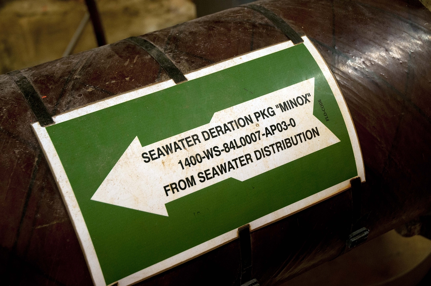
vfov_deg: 23.7
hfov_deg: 35.1
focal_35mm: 57
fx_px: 682
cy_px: 143
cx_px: 216
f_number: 4.2
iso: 400
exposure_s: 1/30
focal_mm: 38
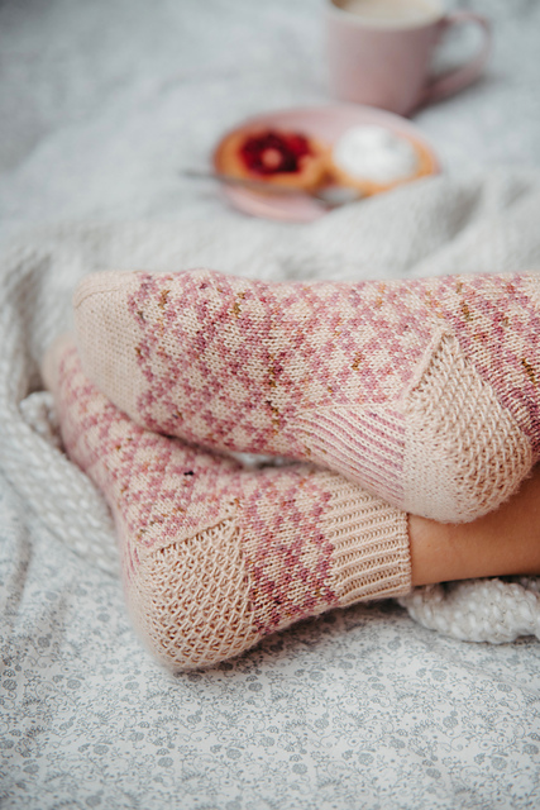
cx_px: 270
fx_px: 1124
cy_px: 405
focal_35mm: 50
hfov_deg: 27.0
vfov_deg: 39.6
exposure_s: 1/125
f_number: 2.8
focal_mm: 50
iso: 500
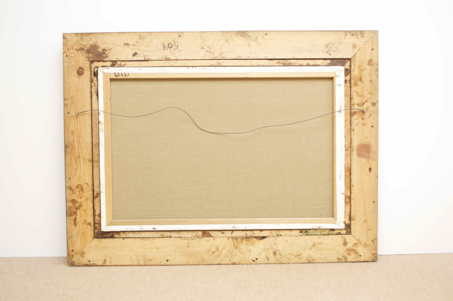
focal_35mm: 44
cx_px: 226
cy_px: 150
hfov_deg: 45.0
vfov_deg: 30.8
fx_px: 547
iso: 800
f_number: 4.5
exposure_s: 1/60
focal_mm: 29
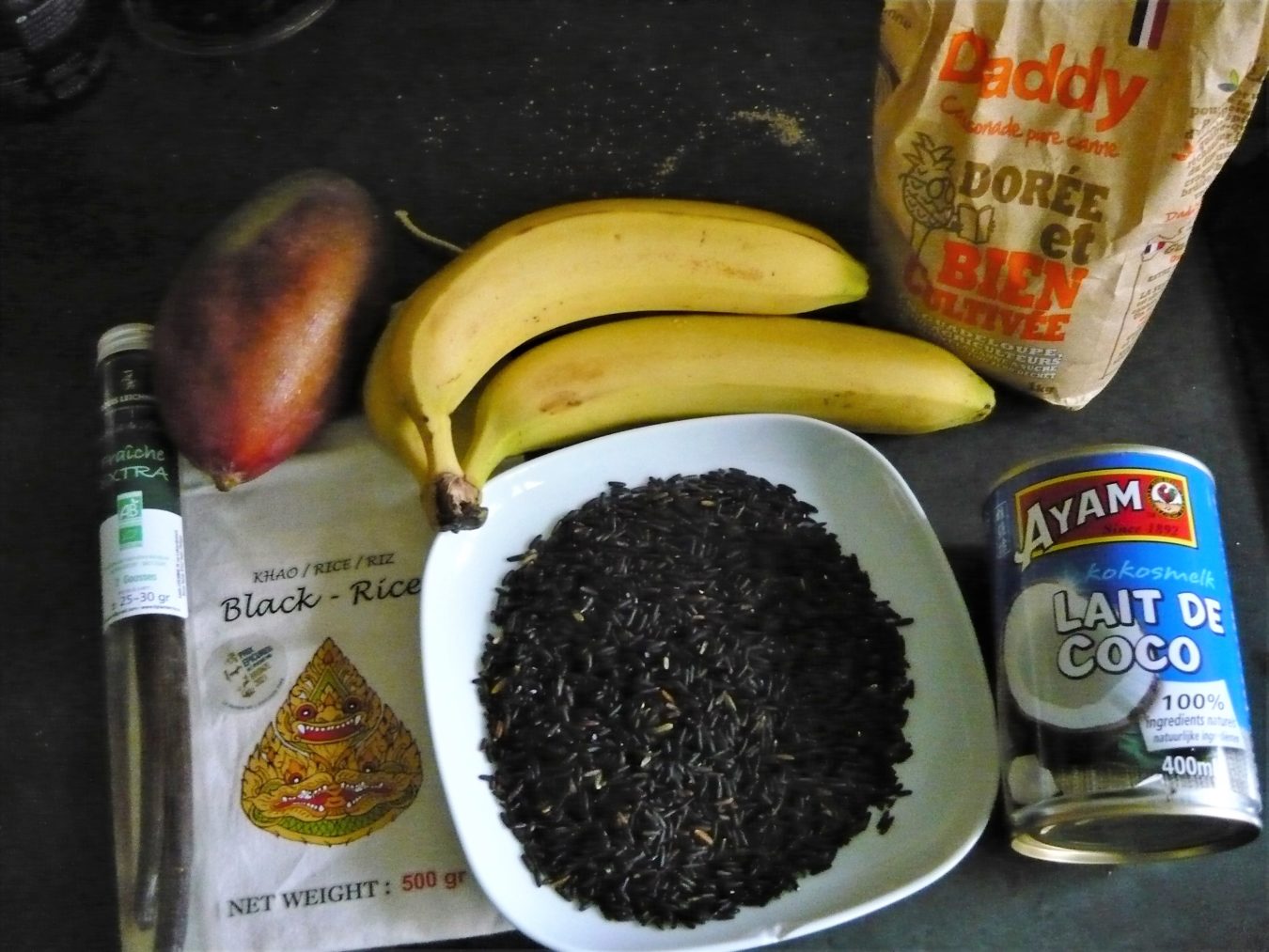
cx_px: 634
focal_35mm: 33
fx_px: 1210
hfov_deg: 55.3
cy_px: 476
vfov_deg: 43.0
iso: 800
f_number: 2.8
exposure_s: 1/13
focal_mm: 5.5
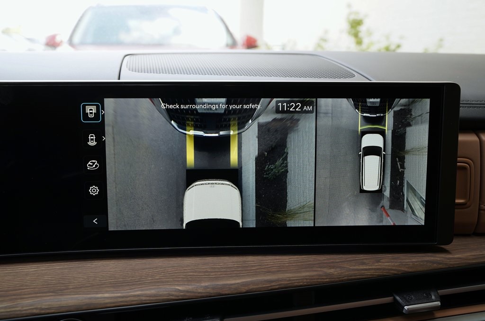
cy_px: 160
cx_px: 242
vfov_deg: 41.0
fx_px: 430
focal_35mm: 32
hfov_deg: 58.8
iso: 320
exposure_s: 1/40
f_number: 6.3
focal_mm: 32
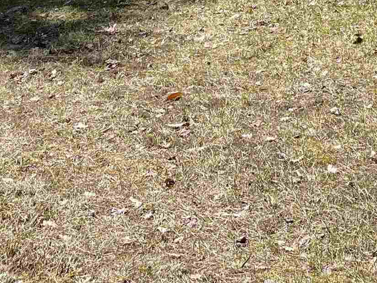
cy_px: -237
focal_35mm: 97
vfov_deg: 13.6
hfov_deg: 20.0
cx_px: 300
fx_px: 1057
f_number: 1.6
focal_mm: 4.2
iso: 32
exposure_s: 1/1473
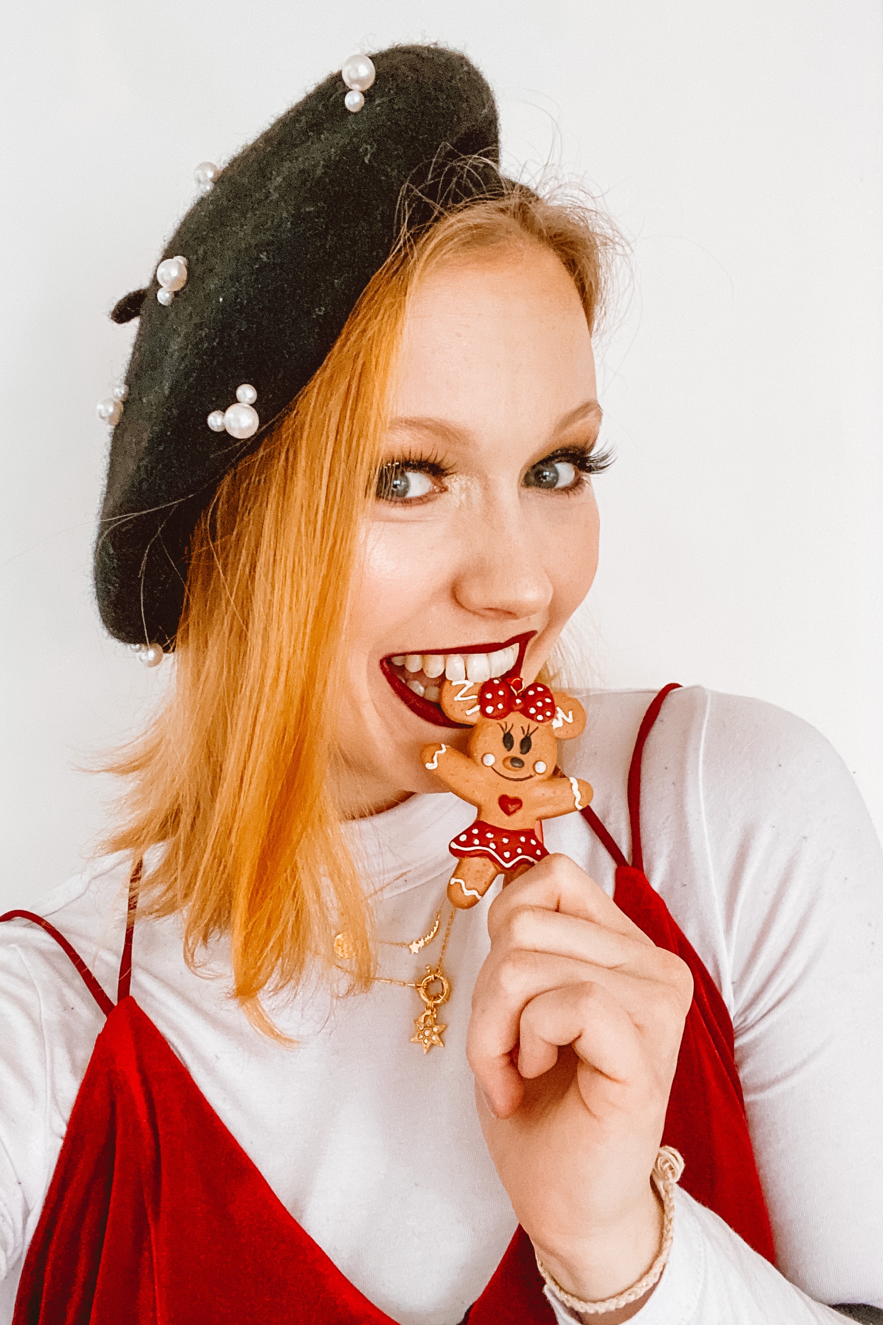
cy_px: 658
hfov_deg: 41.1
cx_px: 410
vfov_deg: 58.7
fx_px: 1177
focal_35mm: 32
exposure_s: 1/30
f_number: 2.2
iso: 400
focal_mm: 2.71
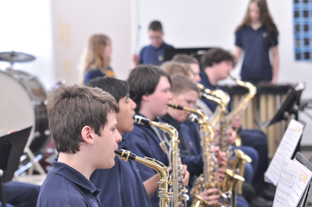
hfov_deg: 19.5
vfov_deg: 13.0
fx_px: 909
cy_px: 104
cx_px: 156
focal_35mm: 105
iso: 2000
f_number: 3.5
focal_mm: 70
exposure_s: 1/200
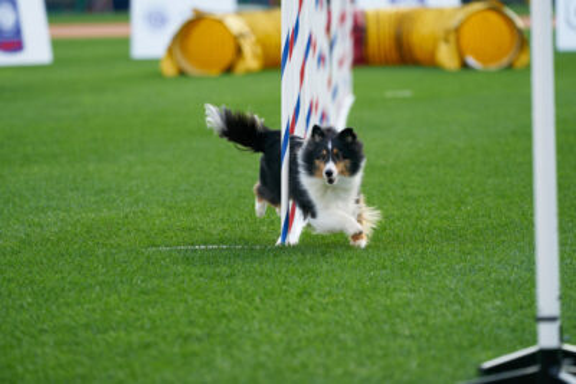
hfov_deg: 10.3
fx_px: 3201
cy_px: 192
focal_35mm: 200
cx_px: 288
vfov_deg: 6.9
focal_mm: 200
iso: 500
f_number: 4
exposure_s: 1/640
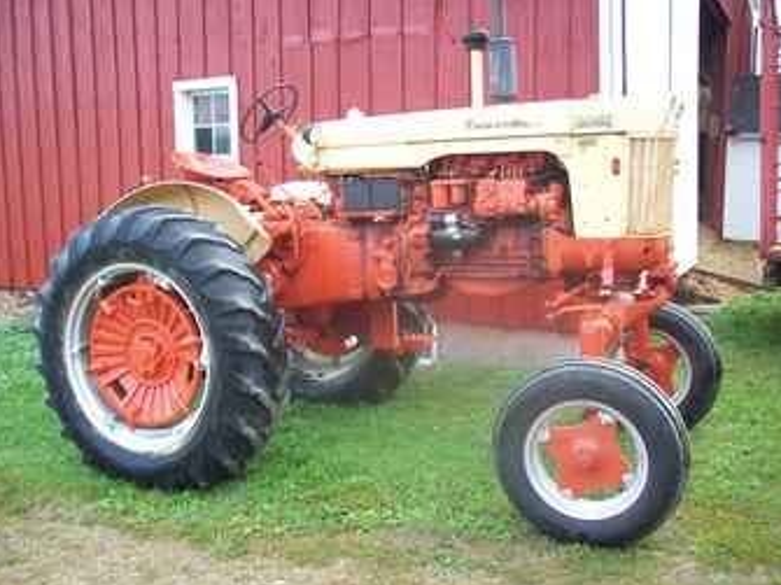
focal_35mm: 38
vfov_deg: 37.7
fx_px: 857
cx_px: 387
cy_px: 298
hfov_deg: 49.0
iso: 80
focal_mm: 6.2
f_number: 2.8
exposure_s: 1/115
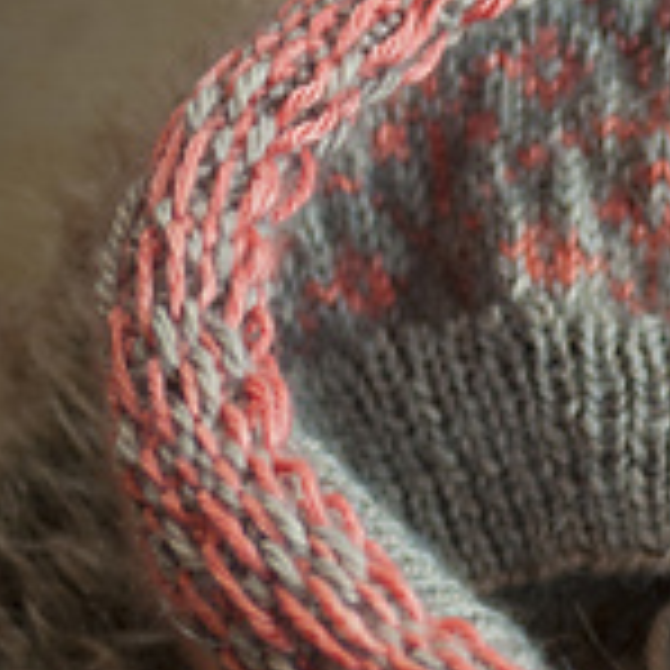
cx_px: 1066
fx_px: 3328
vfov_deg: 11.2
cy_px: 917
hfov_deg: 11.0
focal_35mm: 152
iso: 160
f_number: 1.7
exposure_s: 1/30
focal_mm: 20
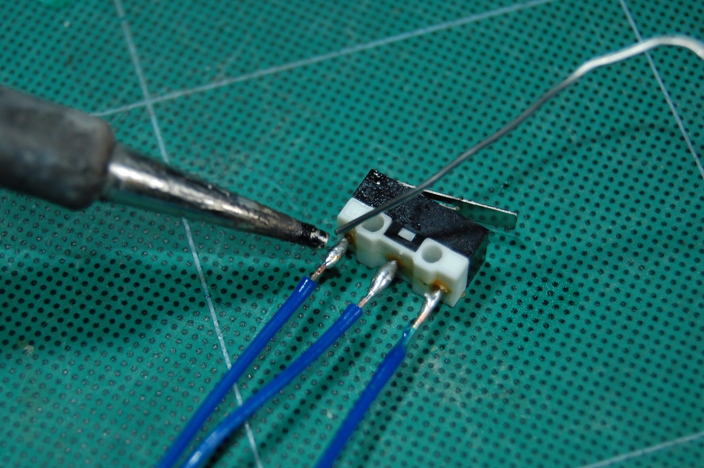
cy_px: 263
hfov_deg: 21.5
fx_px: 1857
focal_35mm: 95
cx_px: 342
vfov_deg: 14.4
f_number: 5.6
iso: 250
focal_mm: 50
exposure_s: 1/80
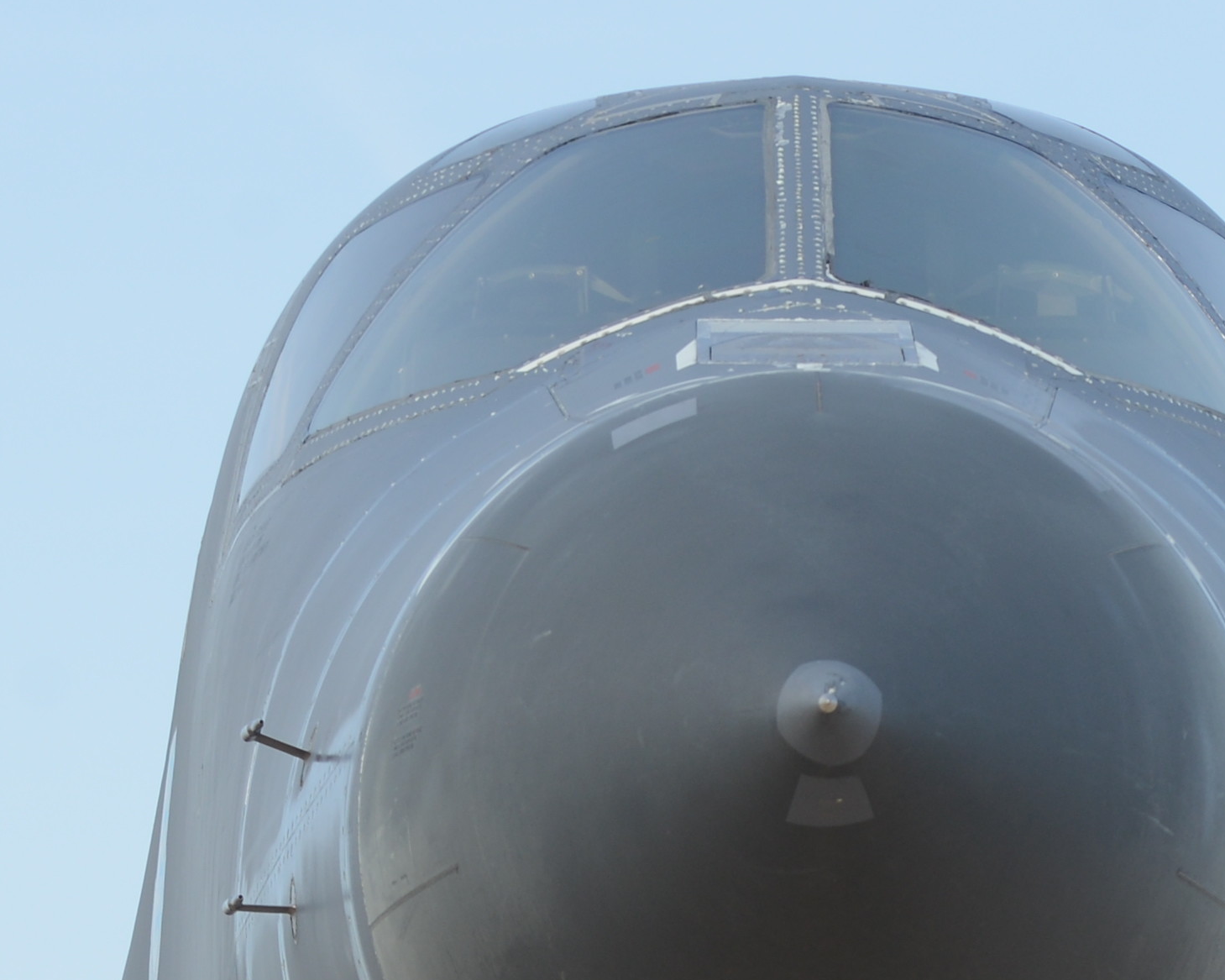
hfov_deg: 5.8
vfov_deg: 4.6
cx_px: 805
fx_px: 12072
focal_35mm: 333
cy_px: 1549
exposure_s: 1/400
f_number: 7.1
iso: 200
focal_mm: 86
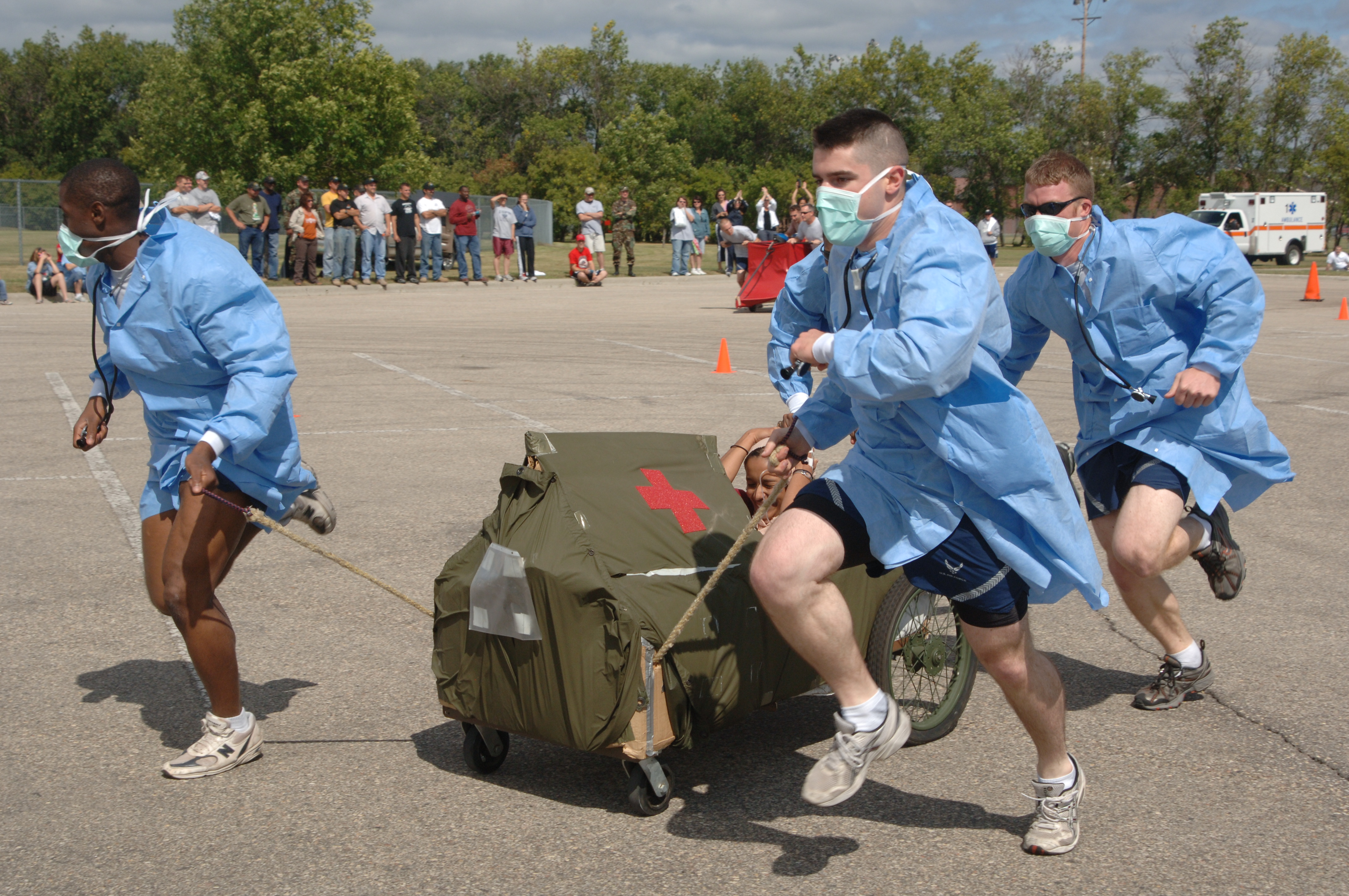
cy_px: 448
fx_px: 2133
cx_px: 674
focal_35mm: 57
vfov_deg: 23.7
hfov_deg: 35.1
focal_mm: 38
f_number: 13
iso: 320
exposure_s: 1/640
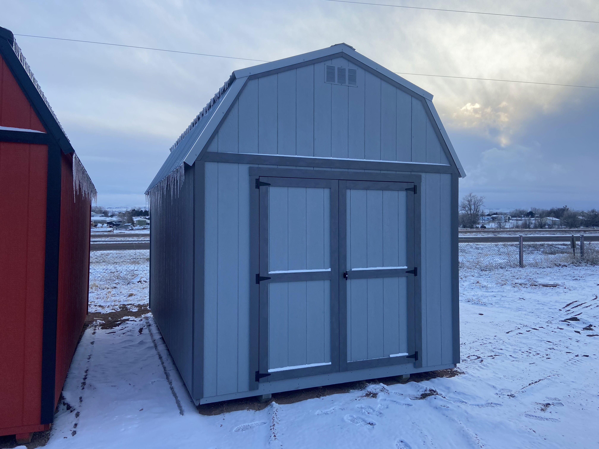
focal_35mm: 26
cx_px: 300
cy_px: 224
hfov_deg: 67.3
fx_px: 450
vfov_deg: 53.1
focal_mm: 4.25
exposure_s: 1/934
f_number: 1.8
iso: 32
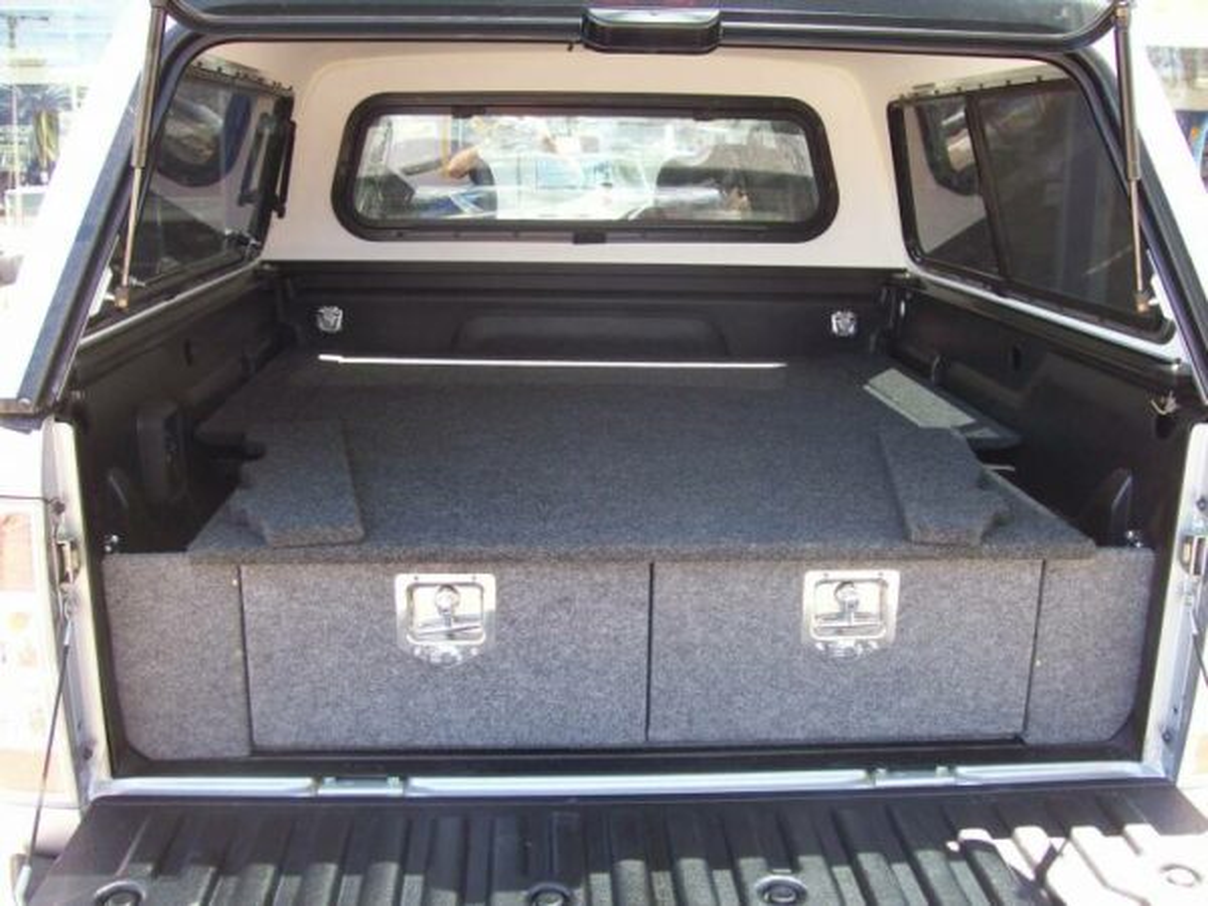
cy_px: 453
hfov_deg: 51.4
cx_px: 604
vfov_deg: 39.7
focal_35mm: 36
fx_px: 1256
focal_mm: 6
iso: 80
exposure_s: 1/63.8
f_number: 2.7
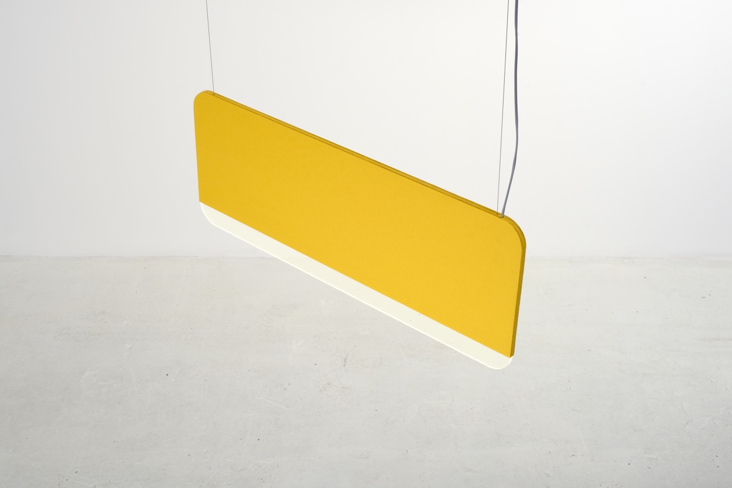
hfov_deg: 39.6
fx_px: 1017
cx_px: 366
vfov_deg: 27.0
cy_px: 244
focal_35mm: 50
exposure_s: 1/160
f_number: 14
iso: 160
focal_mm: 50
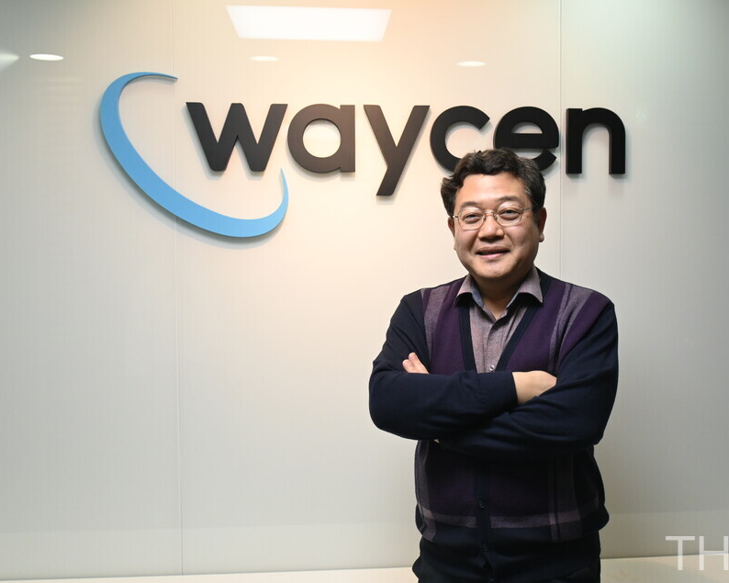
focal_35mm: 43
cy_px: 291
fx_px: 918
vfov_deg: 35.2
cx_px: 422
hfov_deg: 43.2
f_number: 4.2
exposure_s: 1/125
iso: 1000
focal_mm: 25
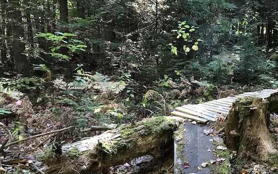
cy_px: 134
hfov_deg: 42.1
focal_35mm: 46
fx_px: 349
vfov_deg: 27.6
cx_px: 211
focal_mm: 3.99
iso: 40
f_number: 1.8
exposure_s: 1/20
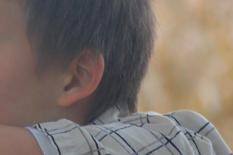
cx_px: -31
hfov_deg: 3.8
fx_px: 3482
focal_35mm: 539
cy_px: 97
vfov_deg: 2.5
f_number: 5
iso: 400
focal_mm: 110
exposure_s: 1/100
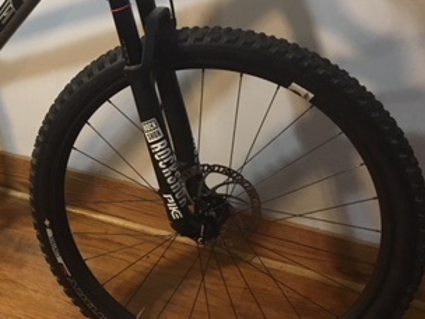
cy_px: 106
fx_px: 749
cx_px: 27
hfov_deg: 30.0
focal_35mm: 61
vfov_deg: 23.9
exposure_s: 1/30
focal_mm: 4.15
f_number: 2.2
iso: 200
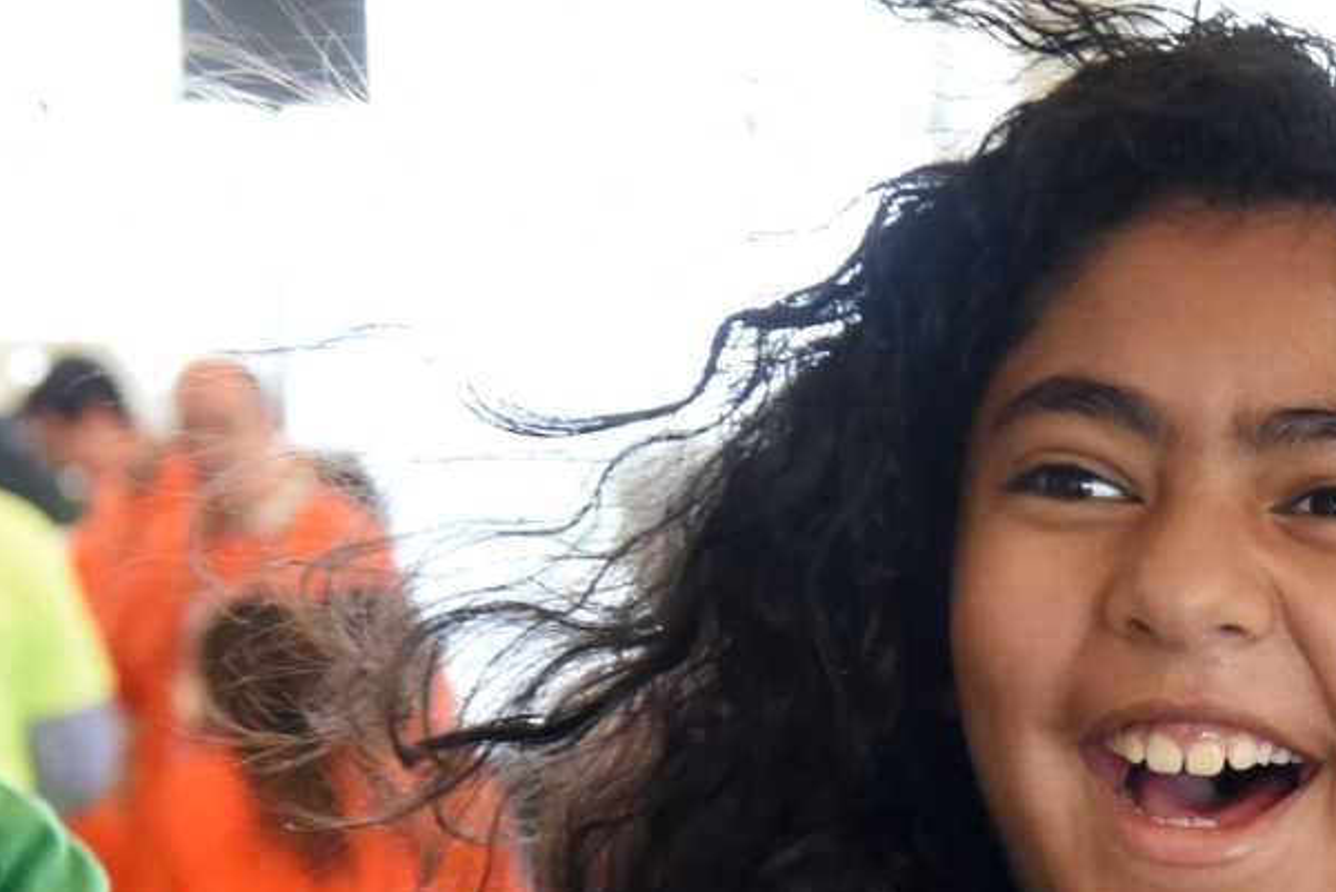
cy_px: 1055
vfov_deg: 9.0
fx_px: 5568
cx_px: 1683
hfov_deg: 13.3
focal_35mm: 150
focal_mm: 44
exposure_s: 1/160
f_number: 4
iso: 3200
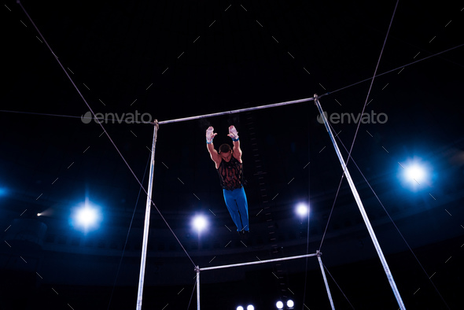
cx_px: 232
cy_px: 155
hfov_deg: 73.7
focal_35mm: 24
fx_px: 309
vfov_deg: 53.2
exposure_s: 1/500
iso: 800
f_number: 3.5
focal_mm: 24
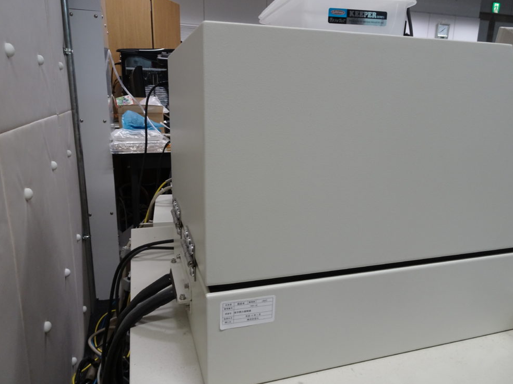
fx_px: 370
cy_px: 187
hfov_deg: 69.4
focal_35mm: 25
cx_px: 258
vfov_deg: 54.9
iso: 160
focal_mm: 4.1
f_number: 3.5
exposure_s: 1/30
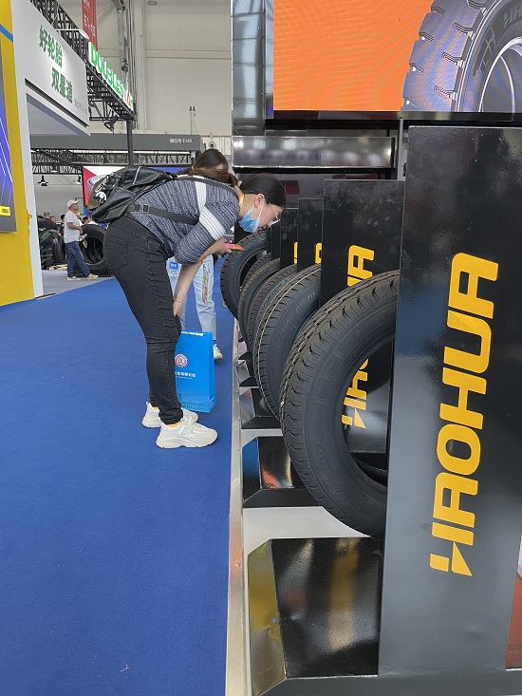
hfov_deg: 53.1
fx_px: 523
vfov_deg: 67.3
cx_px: 261
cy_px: 348
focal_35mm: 26
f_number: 1.6
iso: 125
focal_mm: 4.2
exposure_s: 1/87
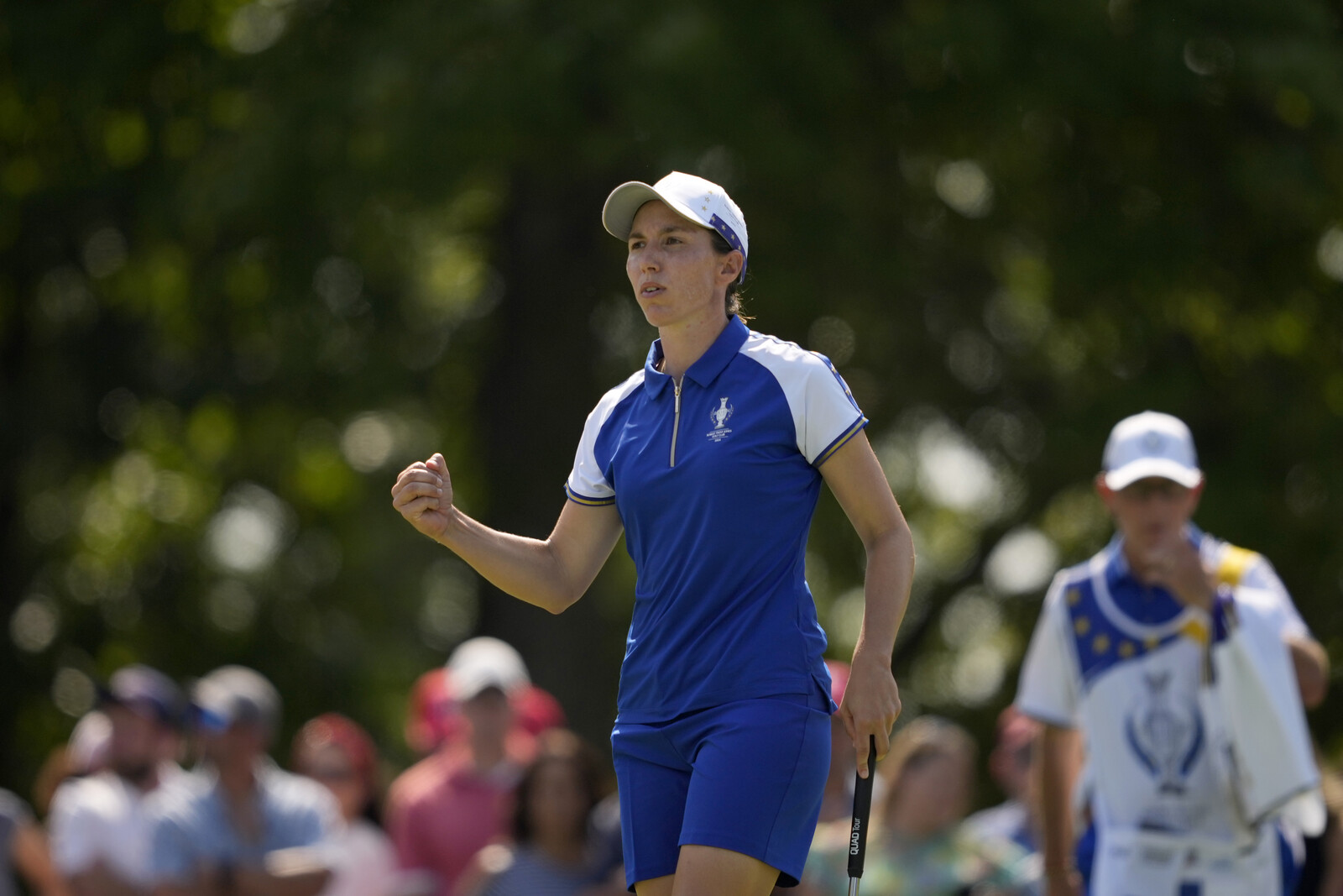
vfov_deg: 2.3
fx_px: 22384
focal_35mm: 600
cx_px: 672
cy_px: 448
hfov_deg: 3.4
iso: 400
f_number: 2.8
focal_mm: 400
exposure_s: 1/4000
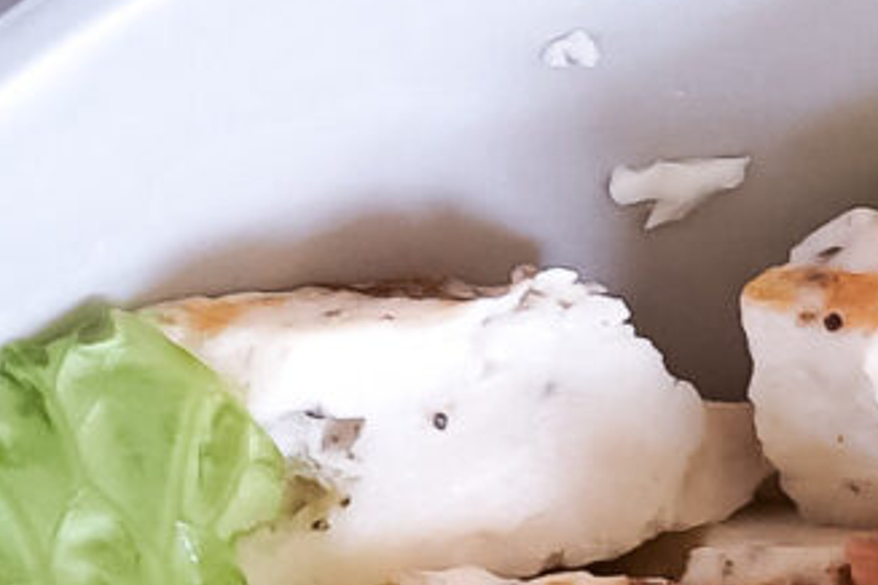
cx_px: 959
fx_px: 6414
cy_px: 229
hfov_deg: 7.8
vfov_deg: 5.2
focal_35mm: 263
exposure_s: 1/160
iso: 800
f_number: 4
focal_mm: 28
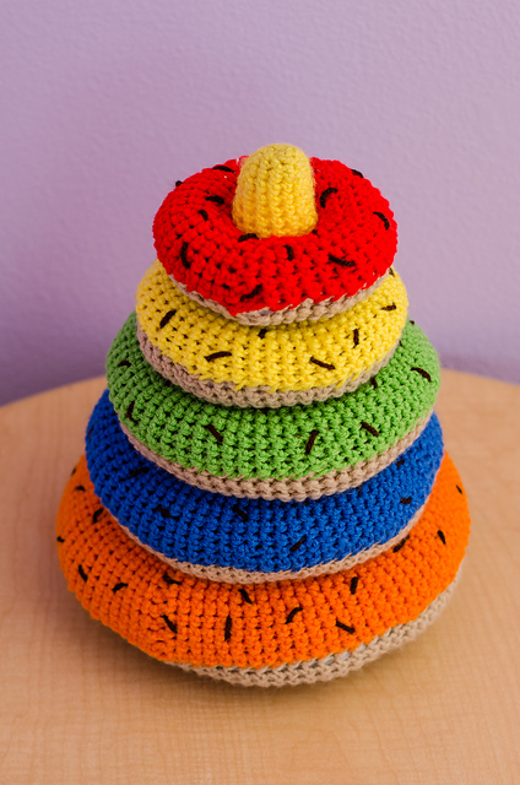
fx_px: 1632
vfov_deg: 27.0
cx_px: 260
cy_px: 392
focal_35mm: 75
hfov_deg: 18.1
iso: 100
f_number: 3.2
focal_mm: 50
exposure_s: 1/80
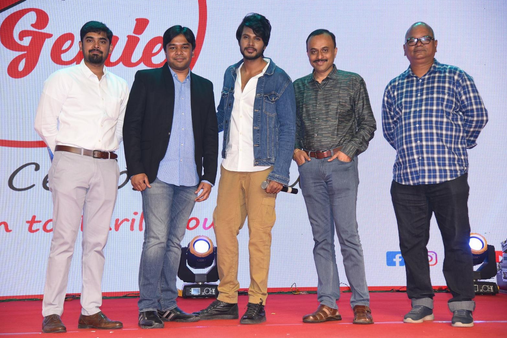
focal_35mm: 60
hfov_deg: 33.4
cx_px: 257
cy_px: 171
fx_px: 845
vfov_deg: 22.6
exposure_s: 1/125
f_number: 4
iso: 400
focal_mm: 58
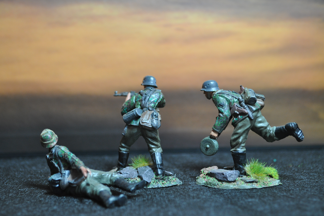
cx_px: 162
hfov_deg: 32.9
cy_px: 109
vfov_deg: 22.3
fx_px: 549
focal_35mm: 61
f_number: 5.3
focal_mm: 40
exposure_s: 1/40
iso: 800
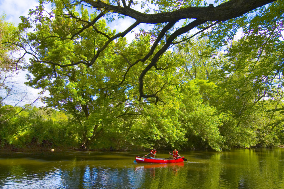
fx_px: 201
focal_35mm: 26
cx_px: 142
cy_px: 94
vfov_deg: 50.3
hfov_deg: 70.5
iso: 200
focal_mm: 17
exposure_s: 1/500
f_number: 5.6
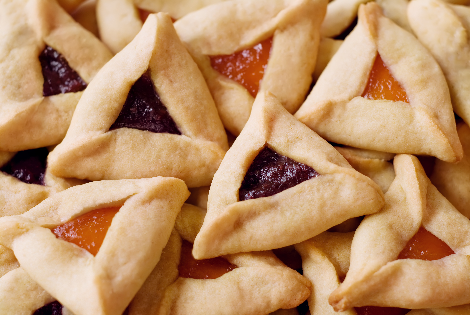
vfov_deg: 18.2
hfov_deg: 27.0
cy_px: 158
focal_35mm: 75
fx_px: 980
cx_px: 235
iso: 100
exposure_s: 1/10
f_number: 4
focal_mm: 50
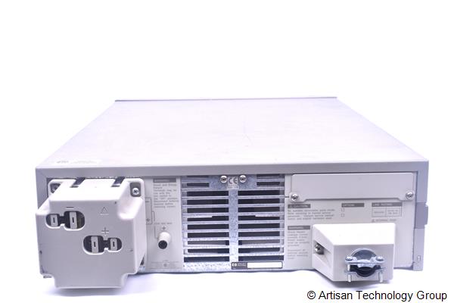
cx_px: 227
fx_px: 643
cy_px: 152
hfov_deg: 38.9
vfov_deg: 26.5
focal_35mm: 51
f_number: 11
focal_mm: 34
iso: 200
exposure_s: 1/200
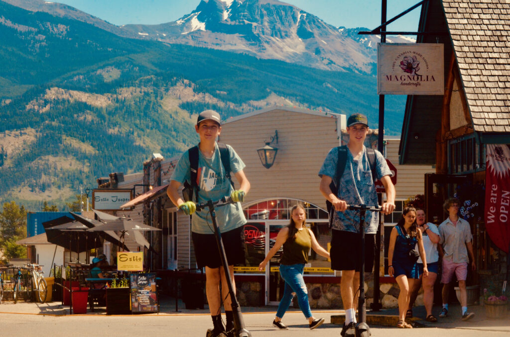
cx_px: 255
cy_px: 168
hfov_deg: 19.5
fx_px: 1484
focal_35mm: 105
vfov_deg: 13.0
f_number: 22
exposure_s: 1/200
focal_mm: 70
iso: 800
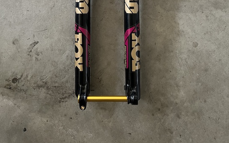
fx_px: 256
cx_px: 112
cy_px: -27
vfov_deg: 27.6
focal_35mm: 41
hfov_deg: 48.2
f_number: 1.5
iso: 400
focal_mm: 5.7
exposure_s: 1/60
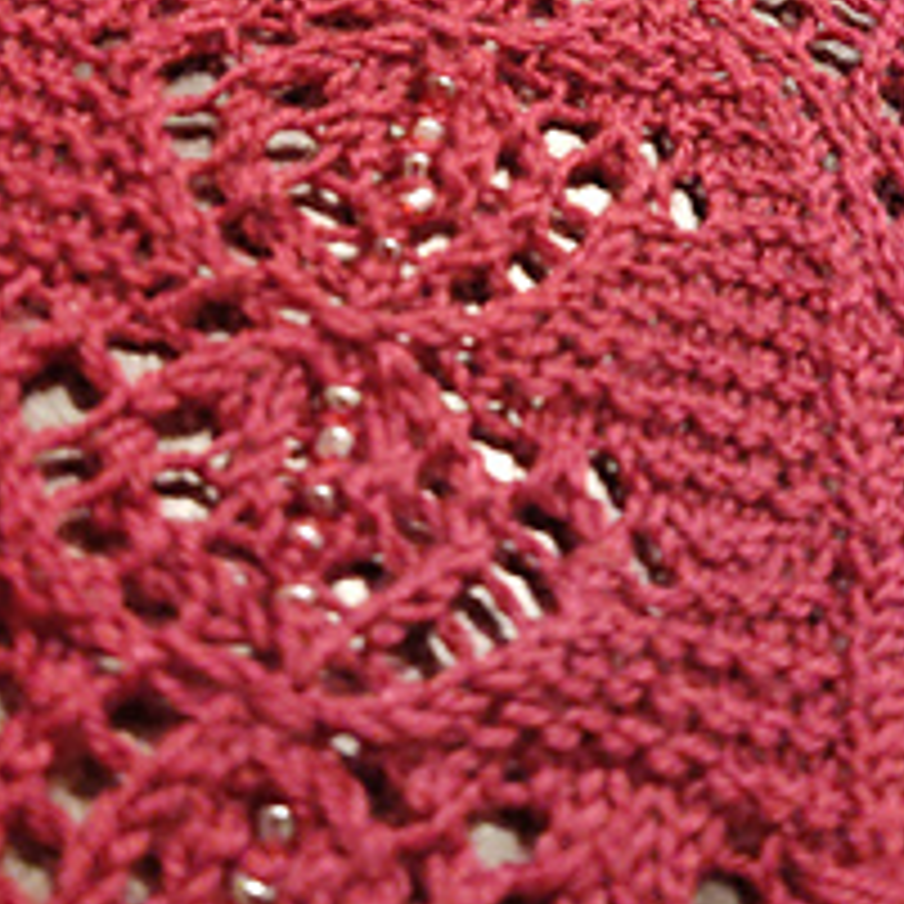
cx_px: 463
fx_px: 1625
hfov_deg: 31.1
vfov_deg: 30.1
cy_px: 135
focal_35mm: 55
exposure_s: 1/24
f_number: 1.79
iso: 1157
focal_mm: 4.71
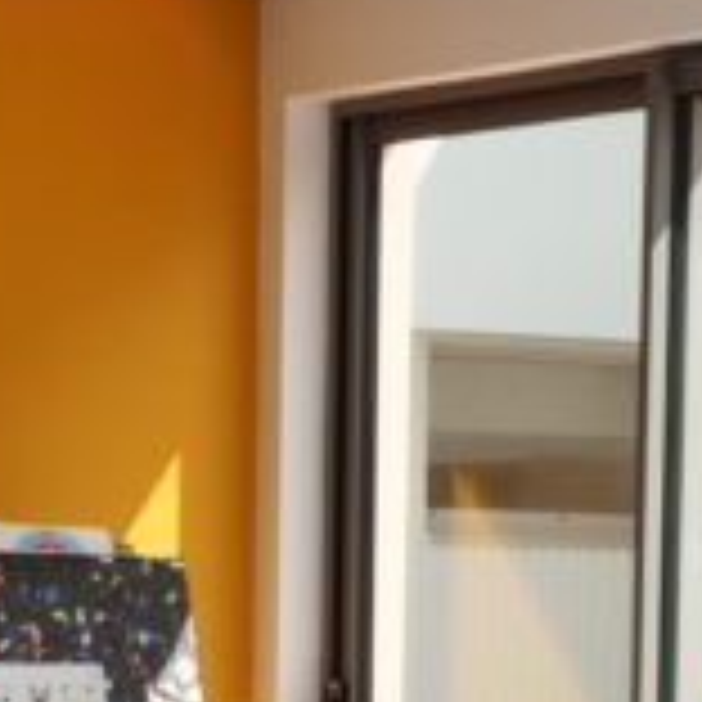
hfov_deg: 8.4
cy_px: 1372
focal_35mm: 209
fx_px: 4795
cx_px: 220
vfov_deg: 8.0
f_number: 5.6
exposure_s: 1/250
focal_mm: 12
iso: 200
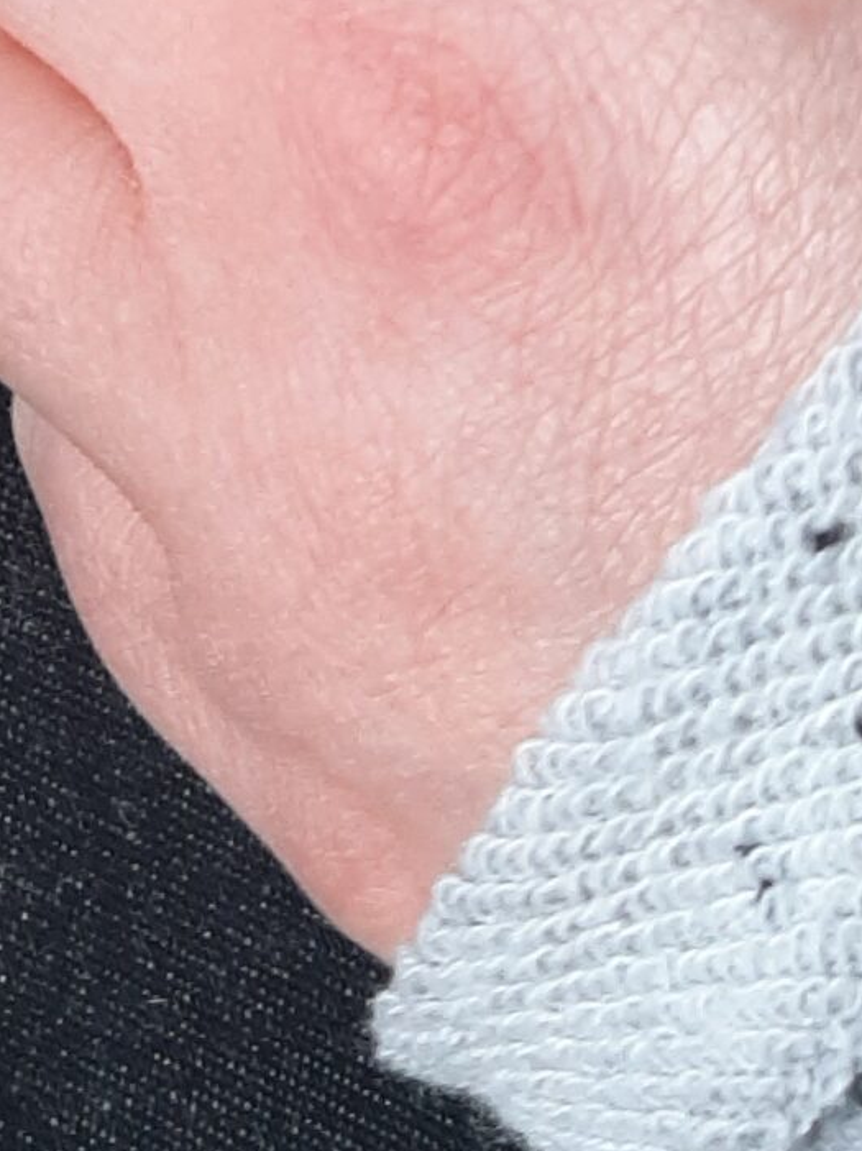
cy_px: -414
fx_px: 3157
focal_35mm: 95
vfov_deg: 18.9
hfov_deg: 14.9
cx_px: -213
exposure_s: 1/60
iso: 80
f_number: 1.7
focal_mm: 3.93
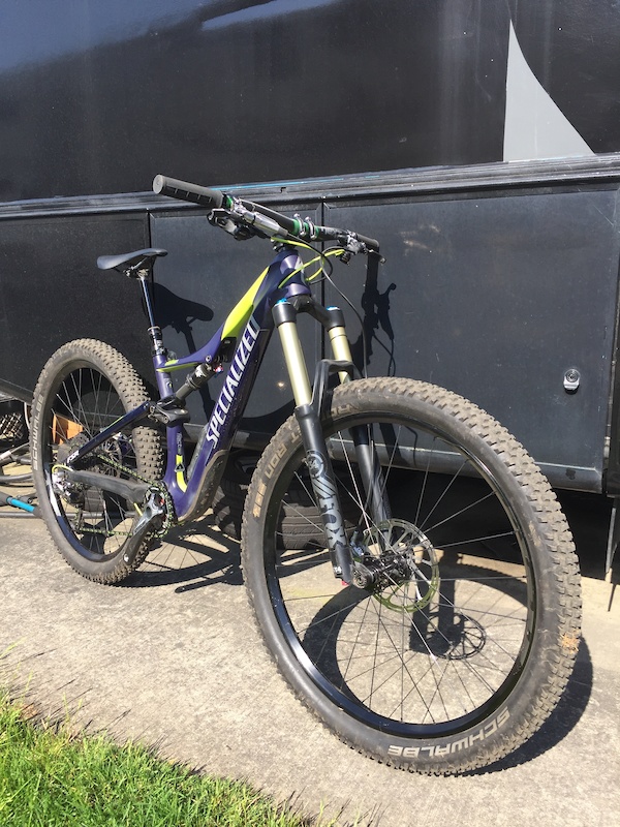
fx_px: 693
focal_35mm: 29
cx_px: 310
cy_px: 414
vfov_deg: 61.7
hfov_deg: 48.2
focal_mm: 4.15
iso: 32
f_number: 2.2
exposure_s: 1/682
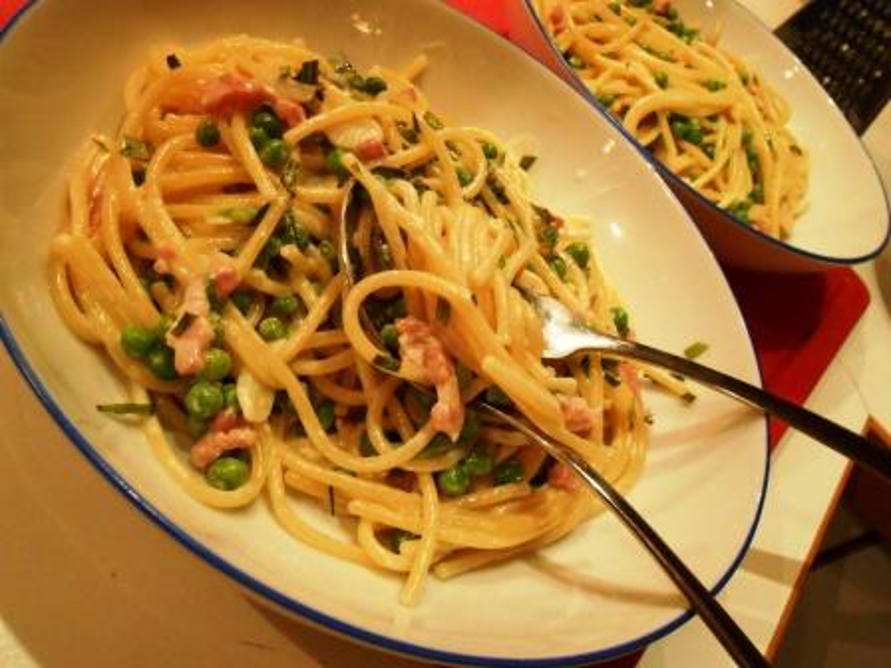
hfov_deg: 60.0
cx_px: 446
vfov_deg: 46.8
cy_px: 334
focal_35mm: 30
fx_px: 772
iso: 800
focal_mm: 5.3
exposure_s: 1/50
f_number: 3.8
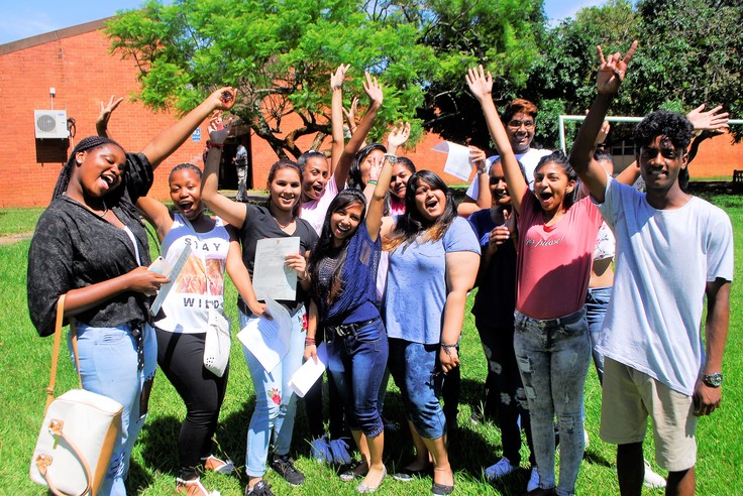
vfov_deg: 43.7
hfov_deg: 61.9
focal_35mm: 30
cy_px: 248
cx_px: 372
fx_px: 620
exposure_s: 1/250
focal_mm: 20
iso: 100
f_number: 8
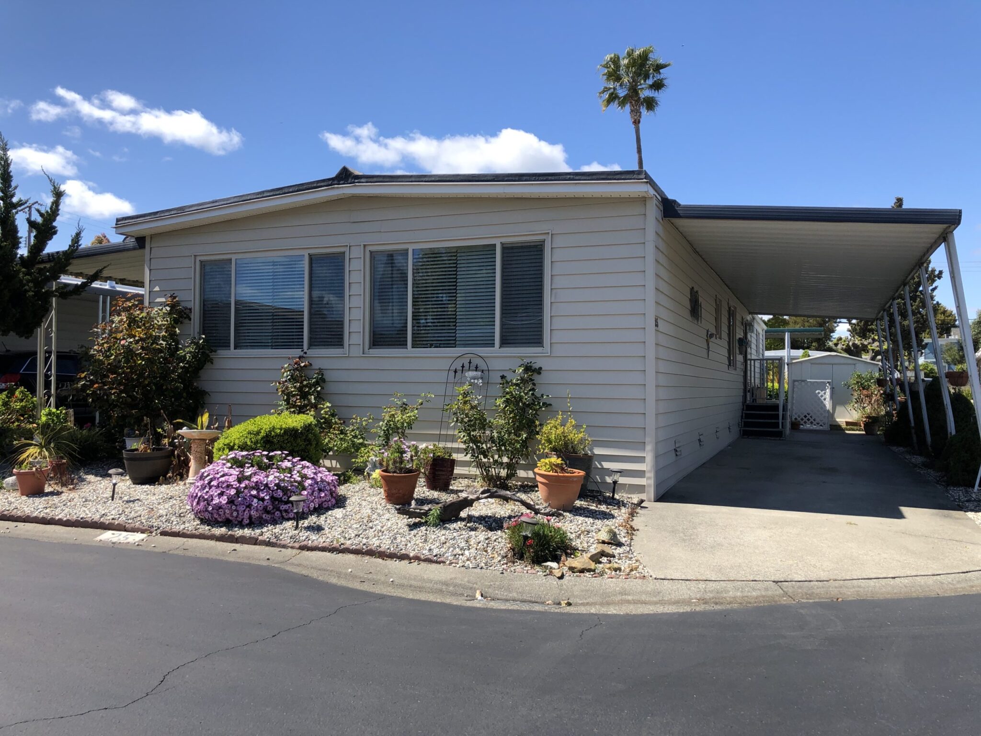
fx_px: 794
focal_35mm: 28
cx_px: 490
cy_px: 368
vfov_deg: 49.7
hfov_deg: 63.4
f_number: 1.8
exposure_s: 1/1499
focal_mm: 4
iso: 20
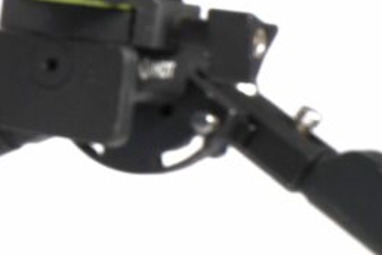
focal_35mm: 175
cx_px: -717
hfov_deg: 9.5
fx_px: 1857
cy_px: -91
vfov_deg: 7.7
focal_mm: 28
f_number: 13
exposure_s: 1/30
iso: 640
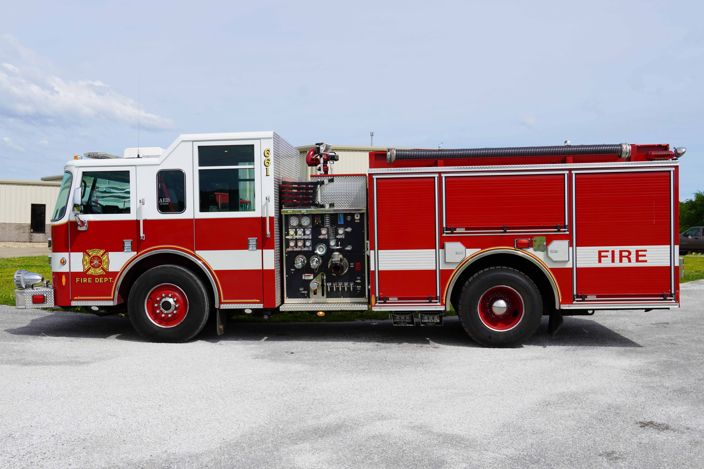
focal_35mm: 36
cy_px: 234
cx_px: 352
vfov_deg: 36.9
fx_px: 704
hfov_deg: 53.1
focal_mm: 24
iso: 100
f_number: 10
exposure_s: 1/200
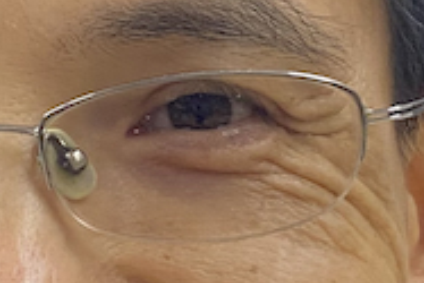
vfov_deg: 7.4
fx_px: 2181
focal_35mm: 185
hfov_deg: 11.1
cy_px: 79
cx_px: 111
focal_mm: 4.25
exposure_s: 1/60
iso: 160
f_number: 1.8
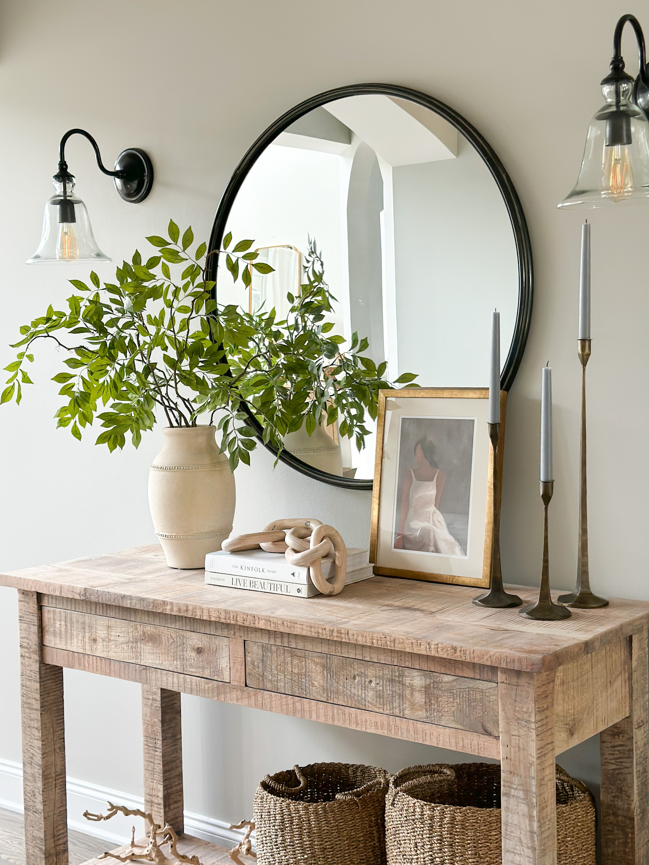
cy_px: 432
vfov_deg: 39.7
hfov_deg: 30.3
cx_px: 324
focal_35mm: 48
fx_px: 1200
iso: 200
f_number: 1.8
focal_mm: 6.86
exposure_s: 1/60
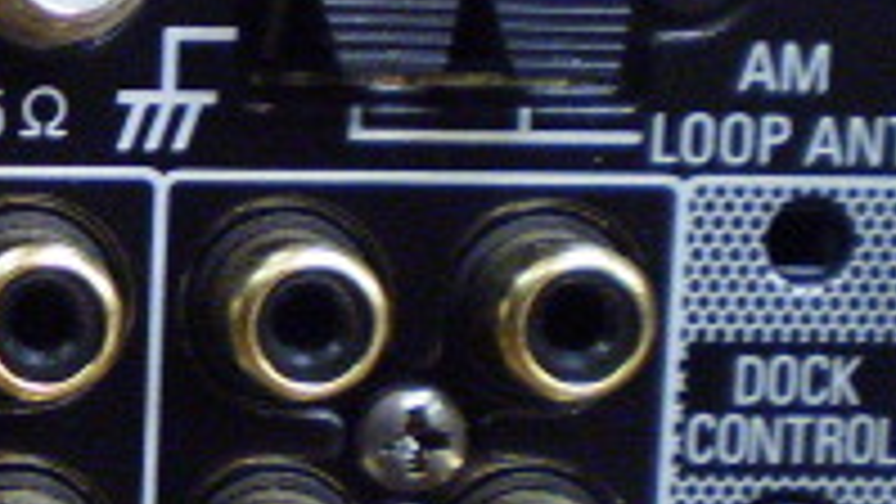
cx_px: -239
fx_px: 3493
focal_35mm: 147
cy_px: 450
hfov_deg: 14.1
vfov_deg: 8.2
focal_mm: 7.4
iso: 400
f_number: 3.5
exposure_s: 1/20
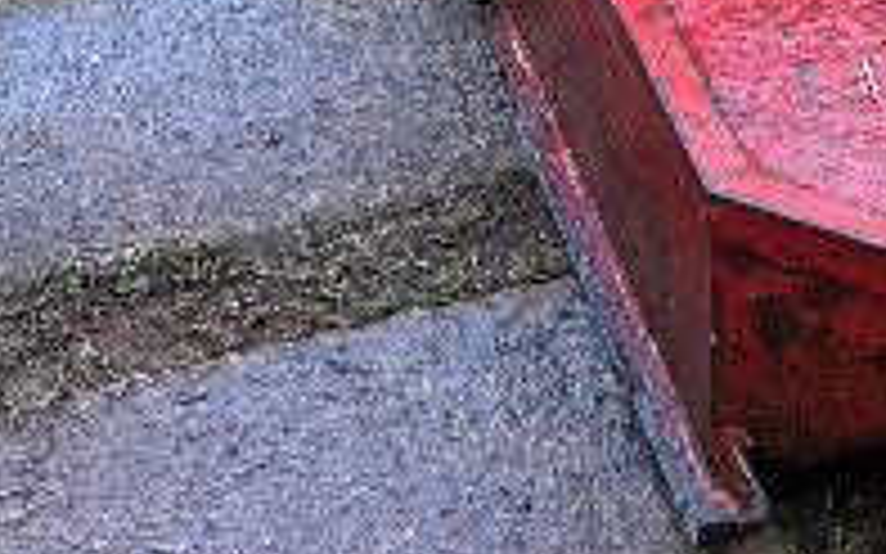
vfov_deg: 9.9
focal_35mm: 123
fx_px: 2969
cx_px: 1244
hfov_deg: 15.9
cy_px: -531
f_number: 1.5
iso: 50
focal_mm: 5.7
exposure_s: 1/167
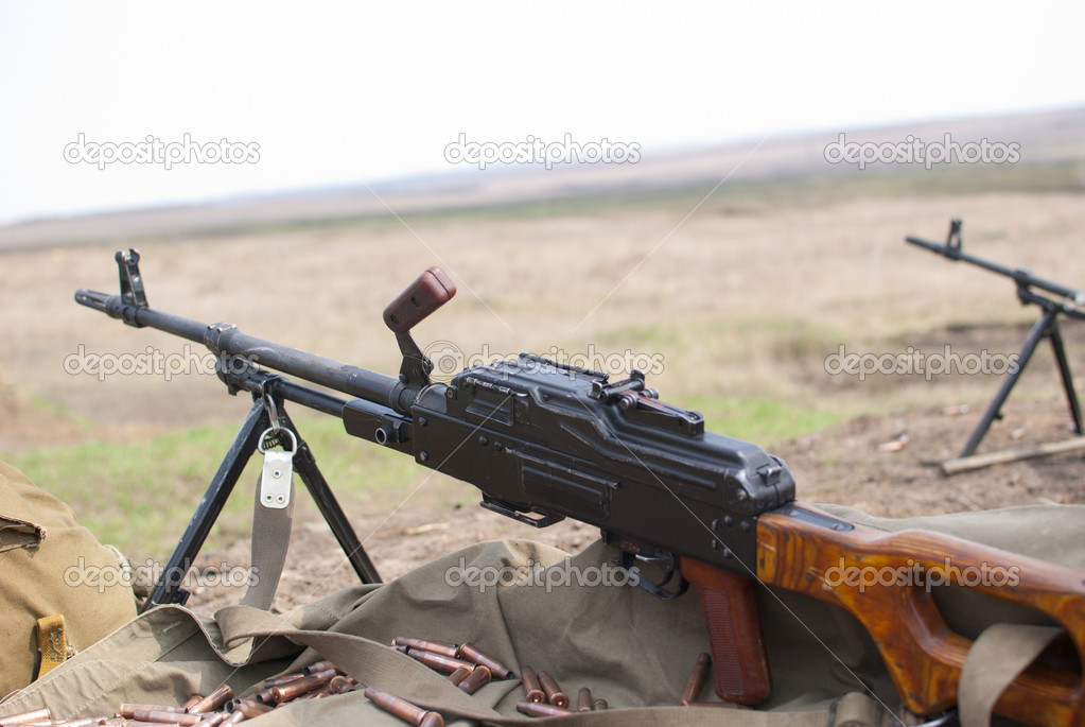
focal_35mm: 52
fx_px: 1584
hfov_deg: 37.8
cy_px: 364
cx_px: 542
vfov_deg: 25.8
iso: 200
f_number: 3.2
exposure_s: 1/1000
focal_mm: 35
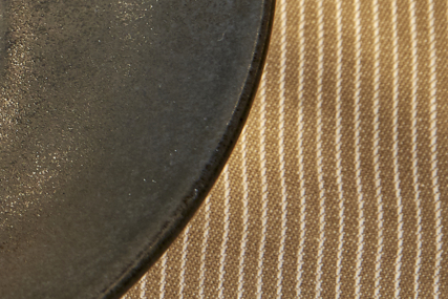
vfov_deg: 3.3
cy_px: -34
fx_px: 5253
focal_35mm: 422
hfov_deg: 4.8
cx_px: -488
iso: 100
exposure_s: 1/3
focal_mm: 90
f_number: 16
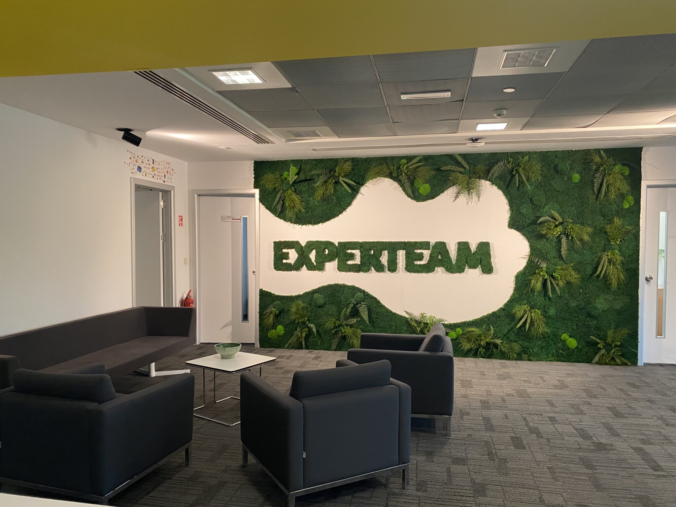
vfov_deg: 53.1
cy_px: 254
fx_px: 508
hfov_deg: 67.3
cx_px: 338
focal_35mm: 26
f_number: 1.8
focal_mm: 4.25
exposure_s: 1/50
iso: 200
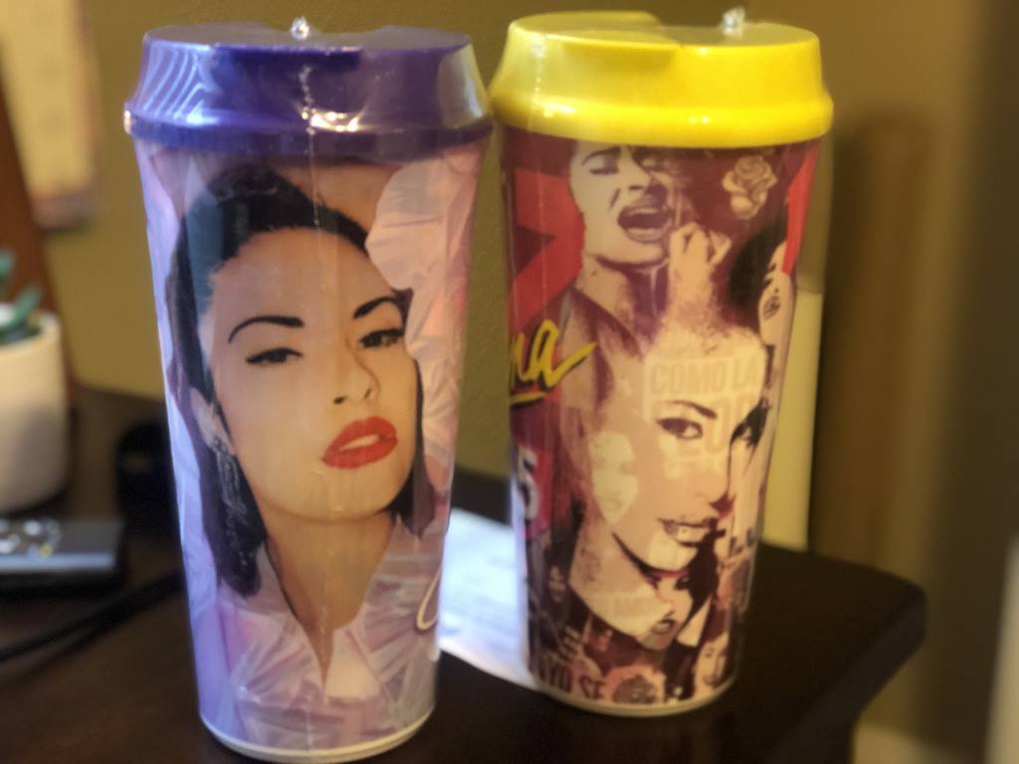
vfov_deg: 25.7
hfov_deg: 33.8
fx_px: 1678
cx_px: 510
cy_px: 382
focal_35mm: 57
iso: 400
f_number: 2.8
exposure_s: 1/30
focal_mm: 6.6
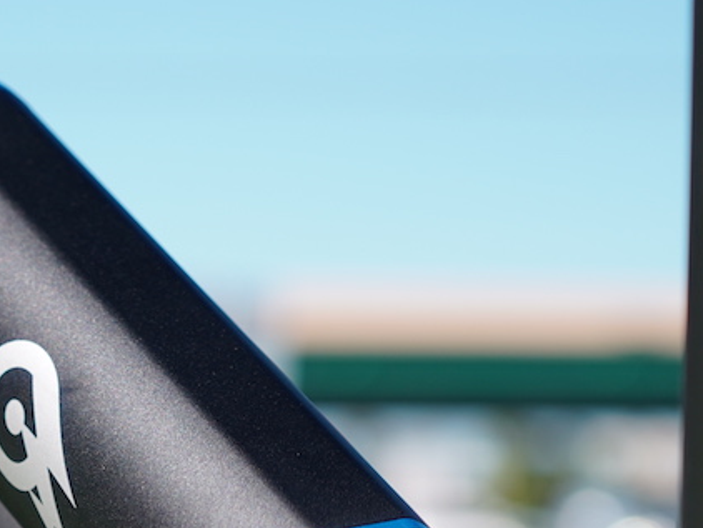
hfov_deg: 8.9
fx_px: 4511
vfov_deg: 6.7
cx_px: 38
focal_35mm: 222
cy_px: 509
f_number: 2.8
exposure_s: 1/160
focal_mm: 52
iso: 100
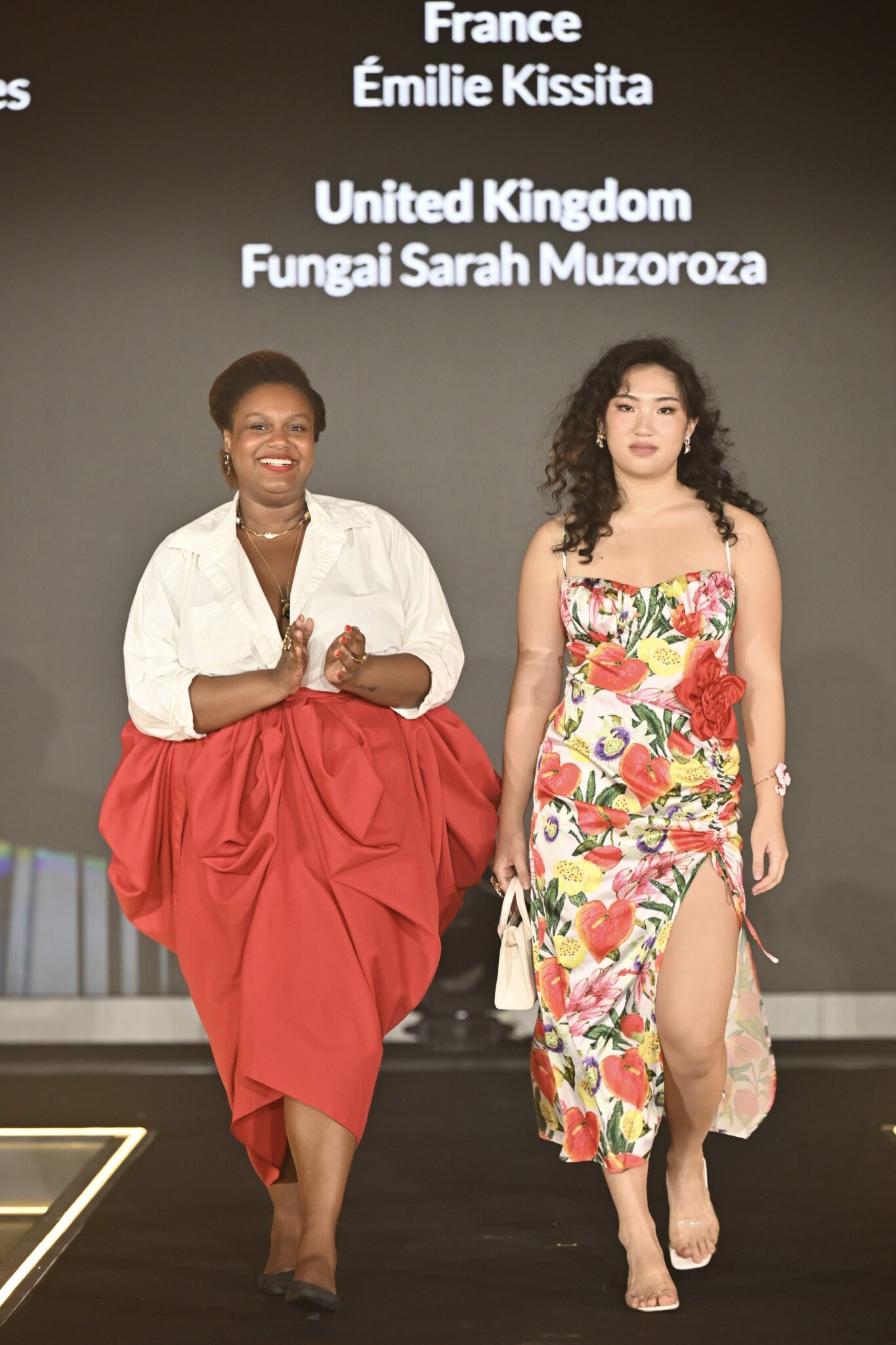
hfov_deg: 11.4
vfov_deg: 17.1
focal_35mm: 120
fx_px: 4480
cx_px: 448
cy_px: 672
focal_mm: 120
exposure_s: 1/200
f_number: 2.8
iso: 800
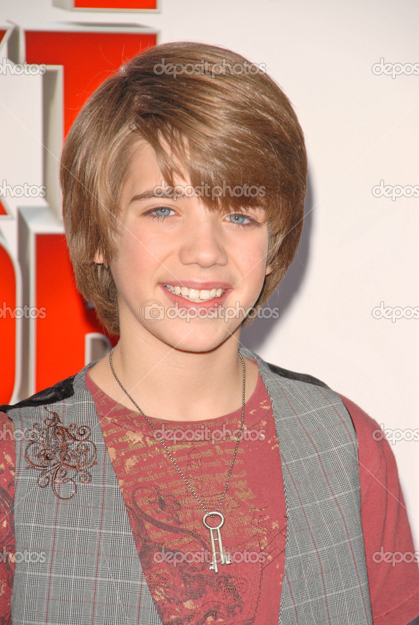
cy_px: 312
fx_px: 4569
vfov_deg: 7.8
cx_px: 210
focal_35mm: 262
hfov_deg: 5.3
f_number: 8
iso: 320
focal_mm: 175
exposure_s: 1/250
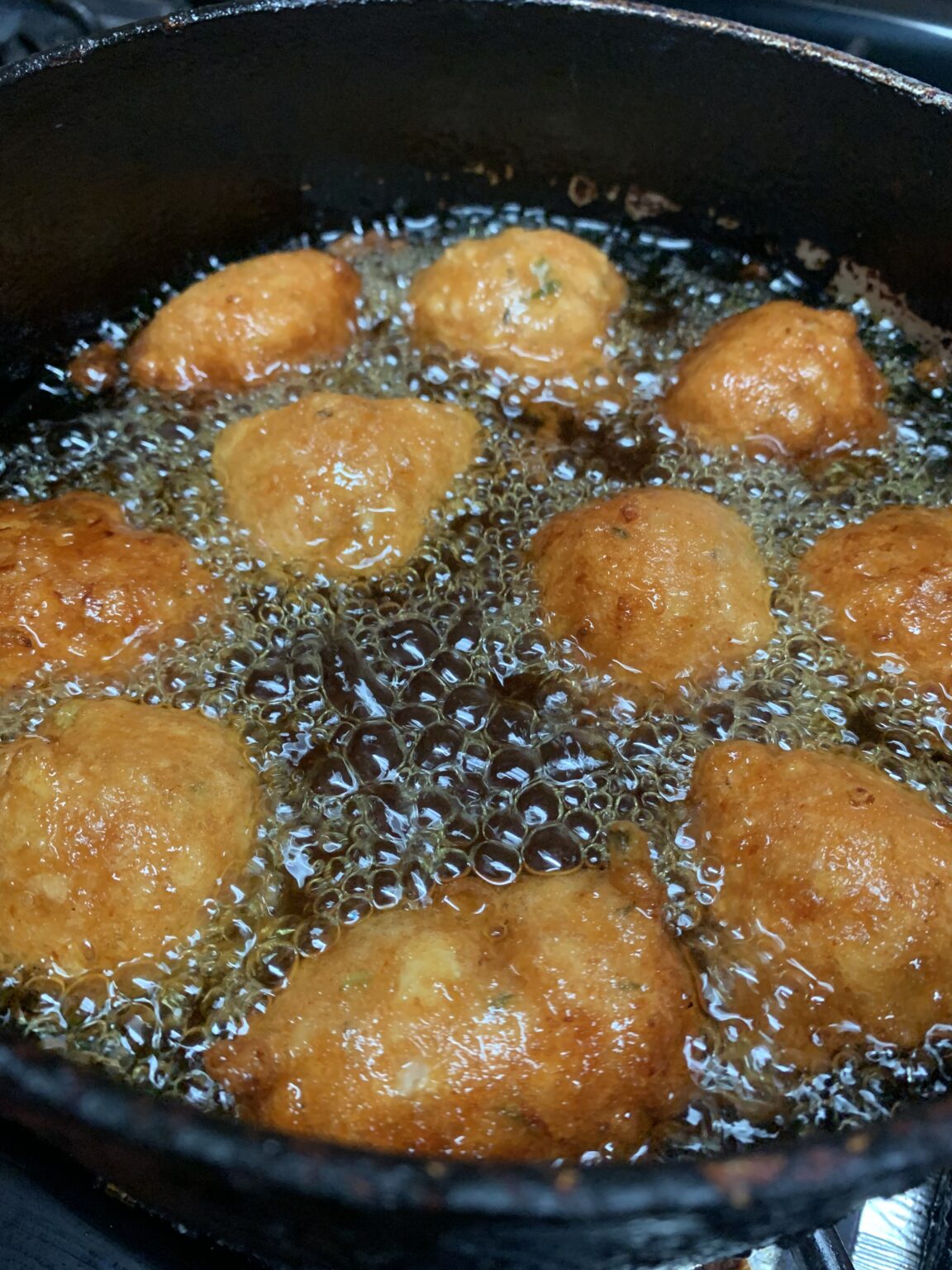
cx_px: 476
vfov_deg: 67.3
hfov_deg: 53.1
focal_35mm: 26
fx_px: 953
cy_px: 635
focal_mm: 4.25
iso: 320
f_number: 1.8
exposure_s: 1/40
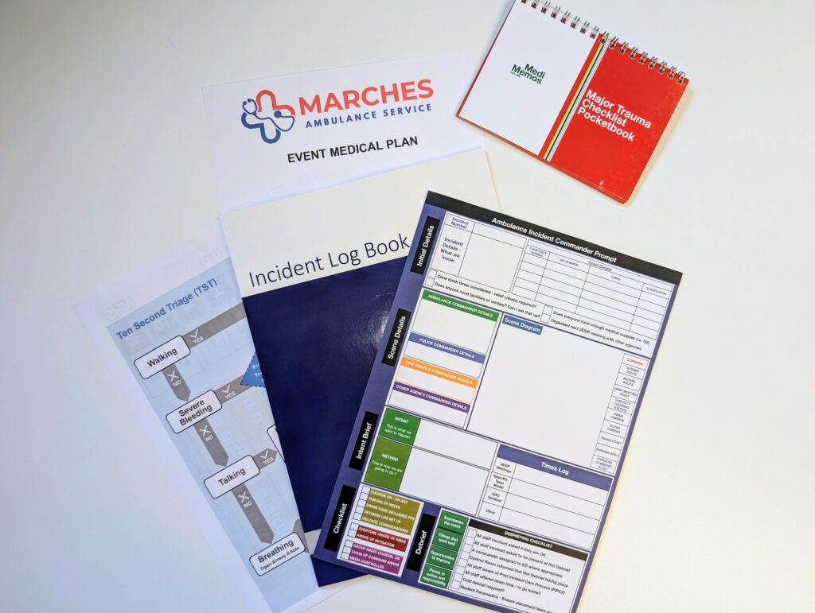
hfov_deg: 71.5
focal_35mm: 24
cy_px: 306
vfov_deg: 56.9
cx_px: 408
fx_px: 566
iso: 56
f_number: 1.68
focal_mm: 6.9
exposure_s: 1/100
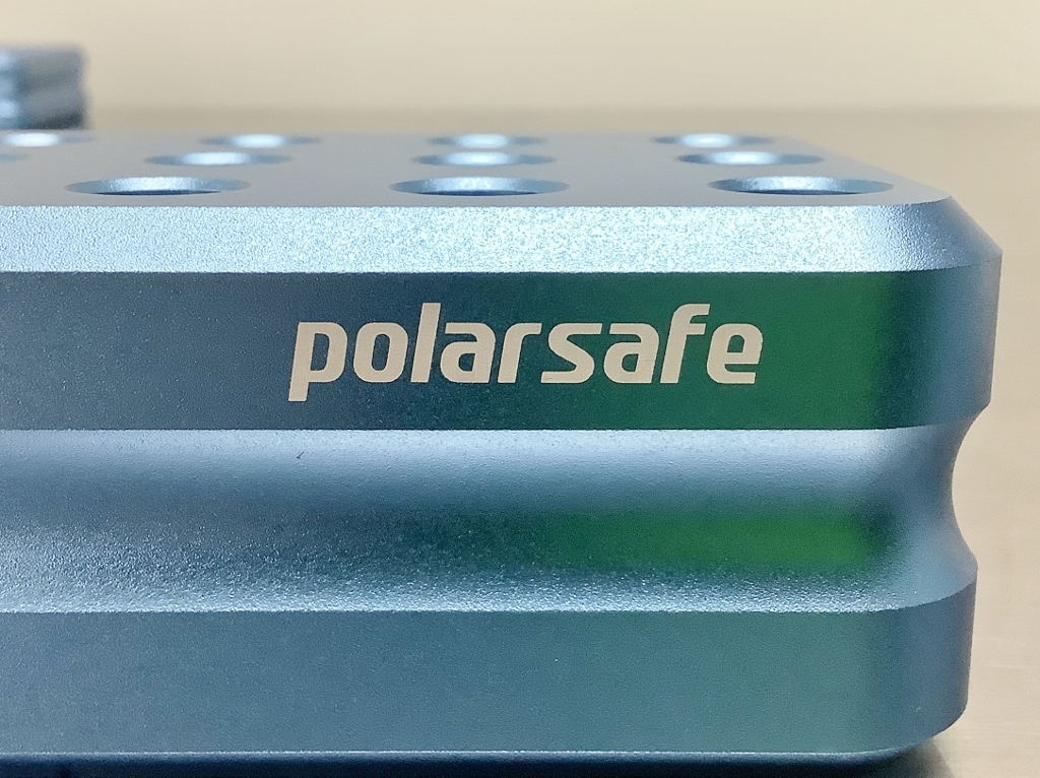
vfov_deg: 45.4
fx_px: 930
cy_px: 389
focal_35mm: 31
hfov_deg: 58.4
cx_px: 520
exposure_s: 1/60
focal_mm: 3.3
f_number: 2.4
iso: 125
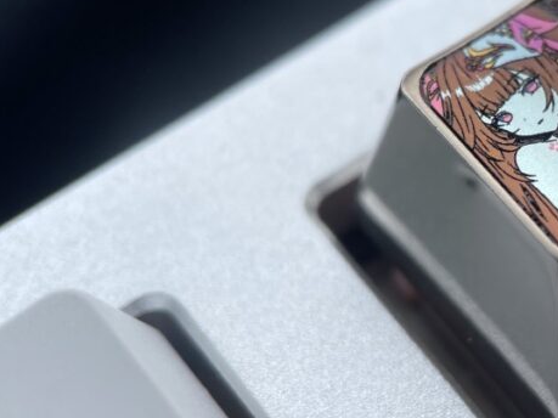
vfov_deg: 25.2
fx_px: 935
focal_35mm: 58
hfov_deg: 31.1
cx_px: 542
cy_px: 165
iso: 32
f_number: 1.6
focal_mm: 4.2
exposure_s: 1/955
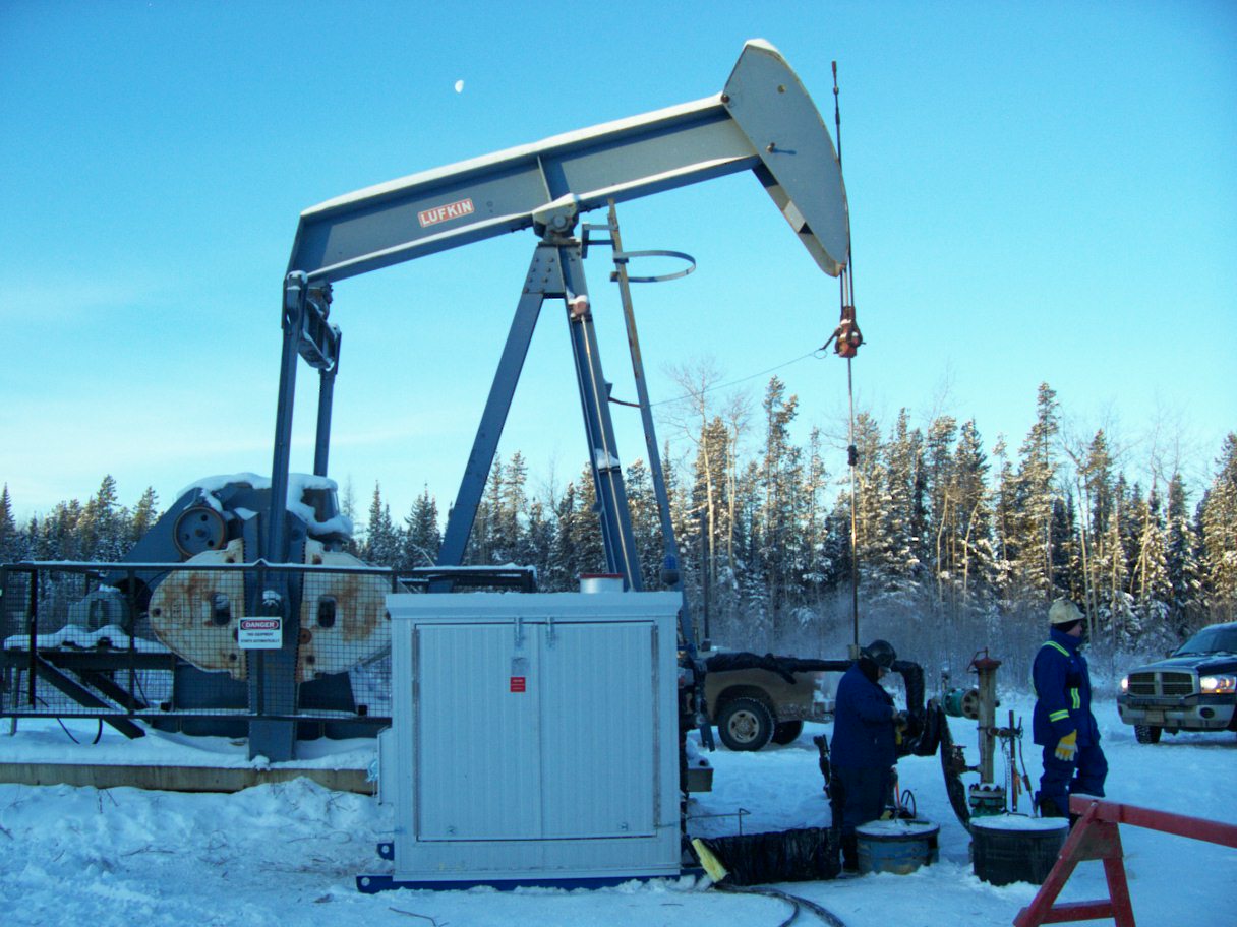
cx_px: 618
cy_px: 464
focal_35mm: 34
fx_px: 1215
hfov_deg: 54.0
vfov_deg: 41.8
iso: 80
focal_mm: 5.6
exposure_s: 1/236
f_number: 2.7
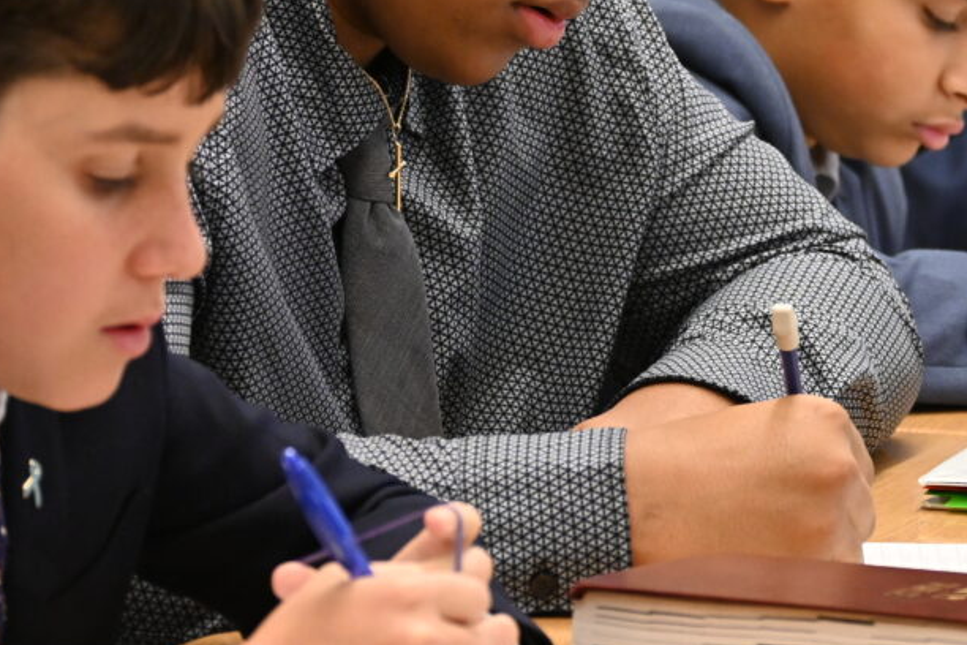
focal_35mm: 361
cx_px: 741
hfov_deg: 5.7
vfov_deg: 3.8
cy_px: -14
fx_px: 9697
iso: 2000
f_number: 5.3
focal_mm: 115
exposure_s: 1/100
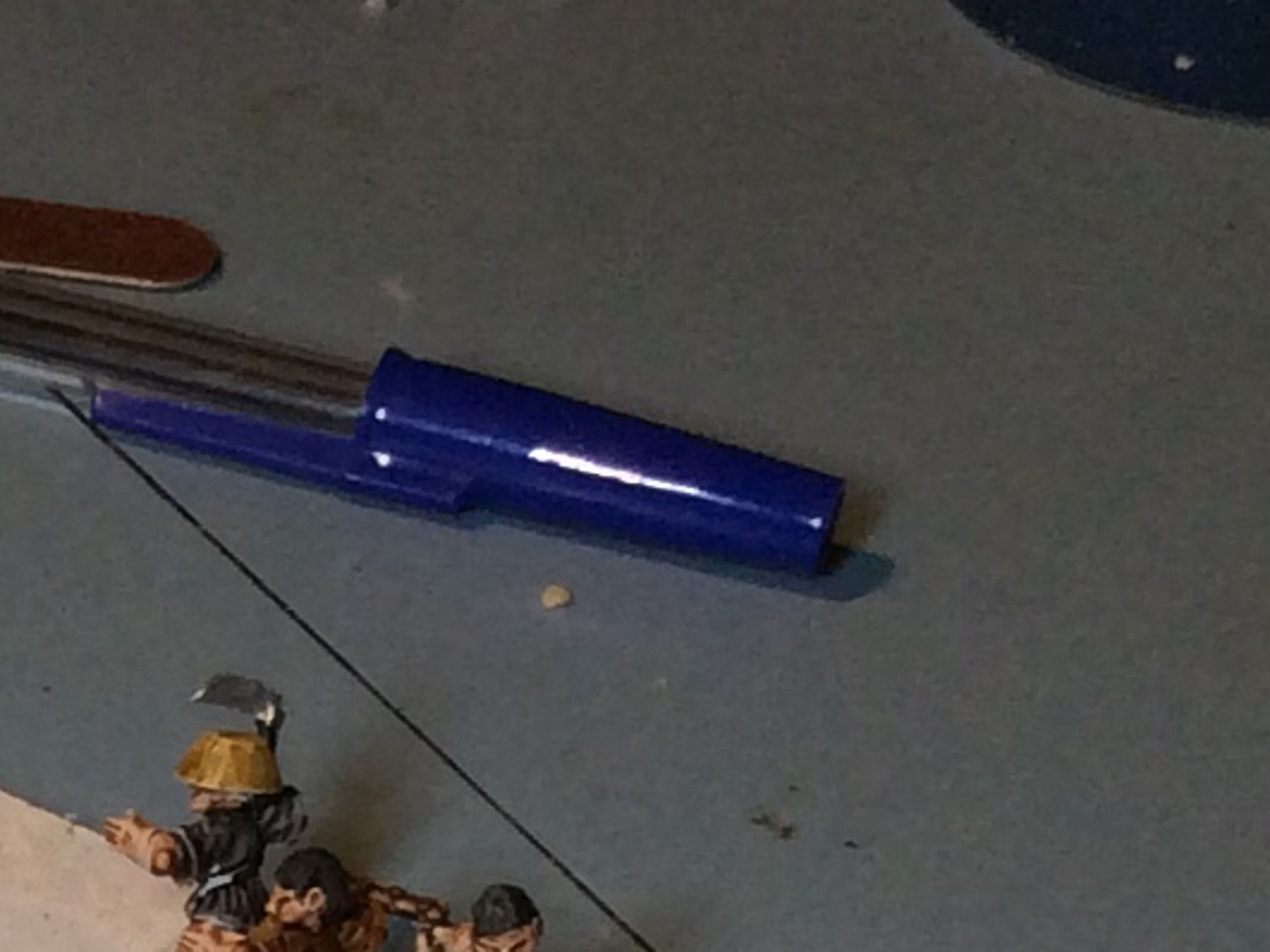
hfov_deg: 11.1
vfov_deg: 8.8
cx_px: -1550
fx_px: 5722
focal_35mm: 156
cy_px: 2131
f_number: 2.4
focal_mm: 3.3
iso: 40
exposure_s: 1/25
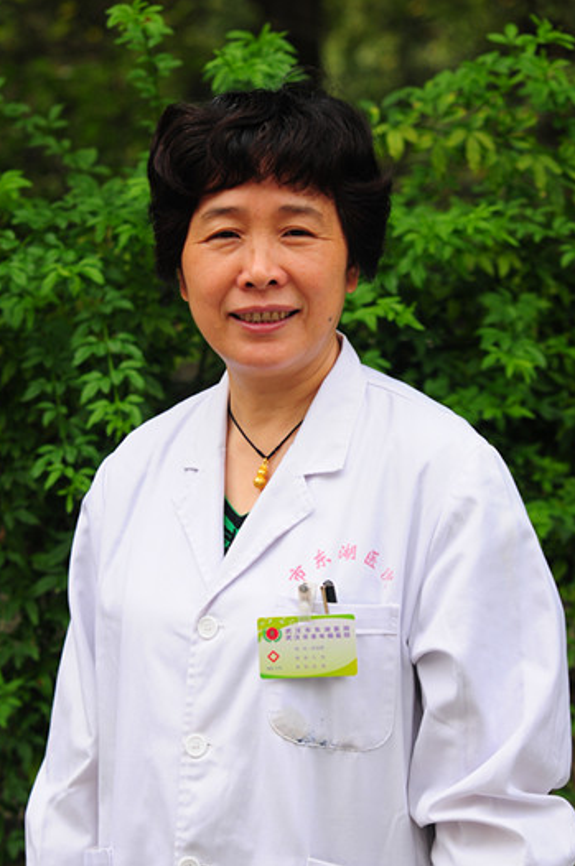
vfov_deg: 13.0
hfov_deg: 8.7
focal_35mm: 158
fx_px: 3798
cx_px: 278
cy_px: 441
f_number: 4.5
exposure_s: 1/320
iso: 200
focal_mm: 92
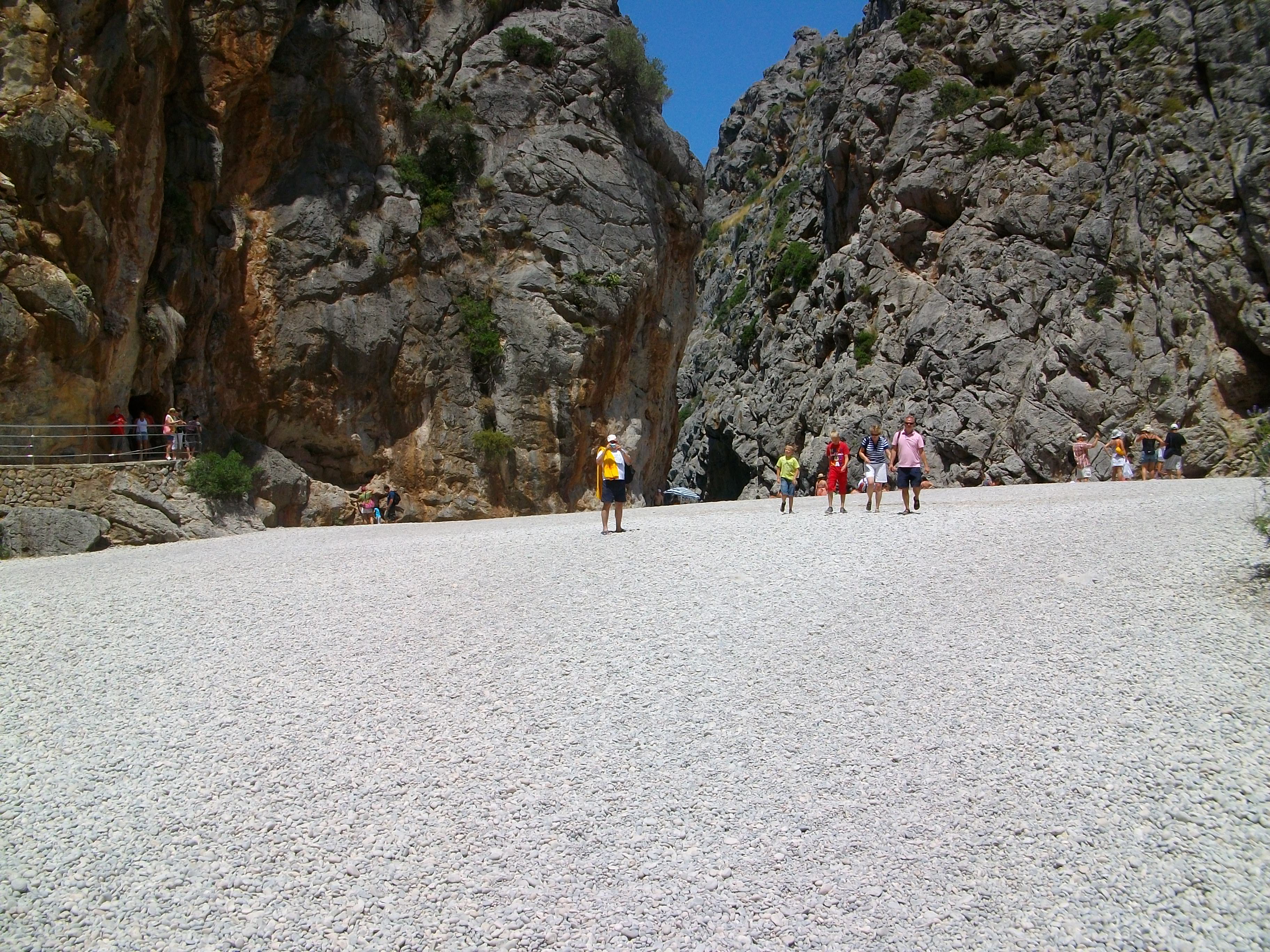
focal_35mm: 32
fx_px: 1174
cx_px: 635
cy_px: 476
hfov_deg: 56.8
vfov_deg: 44.2
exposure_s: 1/600
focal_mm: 5.7
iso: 80
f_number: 5.5
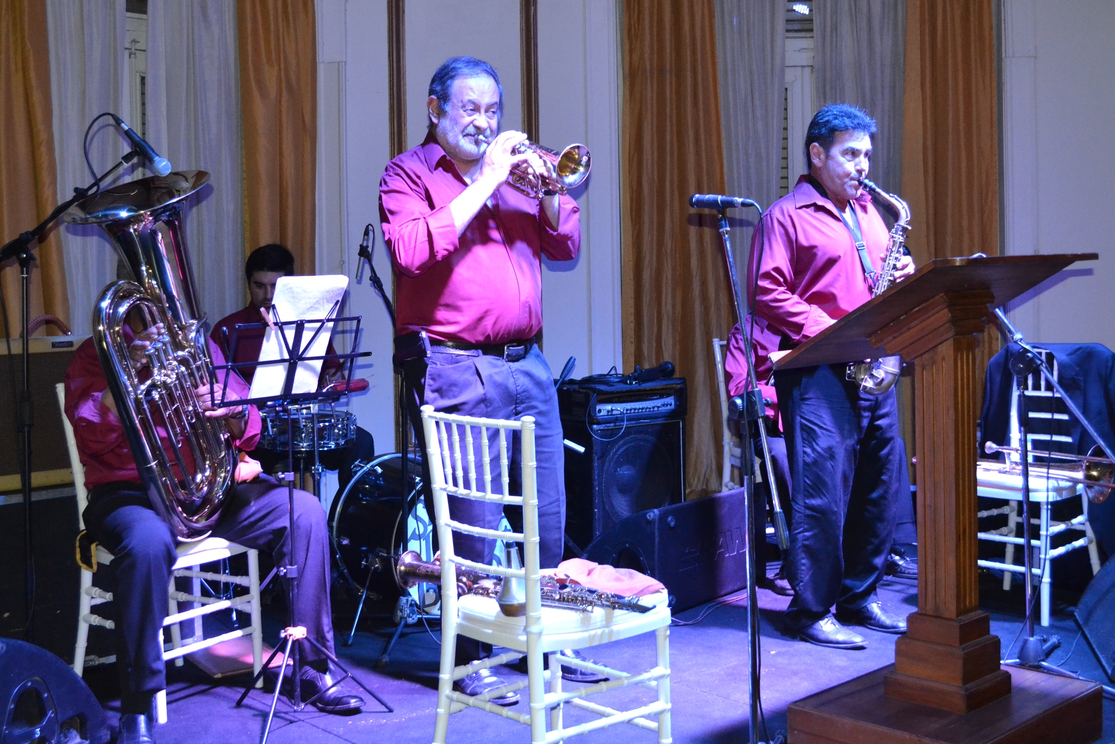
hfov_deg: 53.1
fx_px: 1115
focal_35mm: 36
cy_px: 372
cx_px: 558
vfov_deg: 36.9
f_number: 4
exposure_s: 1/60
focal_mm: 24
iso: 2200
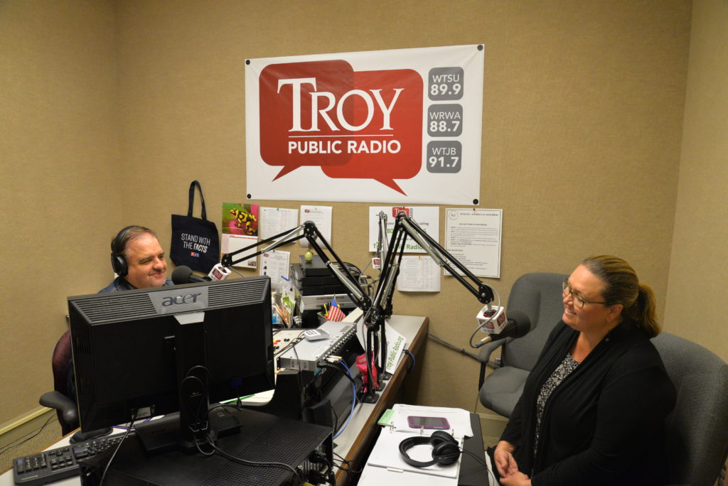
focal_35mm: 24
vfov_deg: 53.2
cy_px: 243
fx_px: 486
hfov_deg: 73.7
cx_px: 364
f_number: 5.6
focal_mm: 24
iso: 3200
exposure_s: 1/125
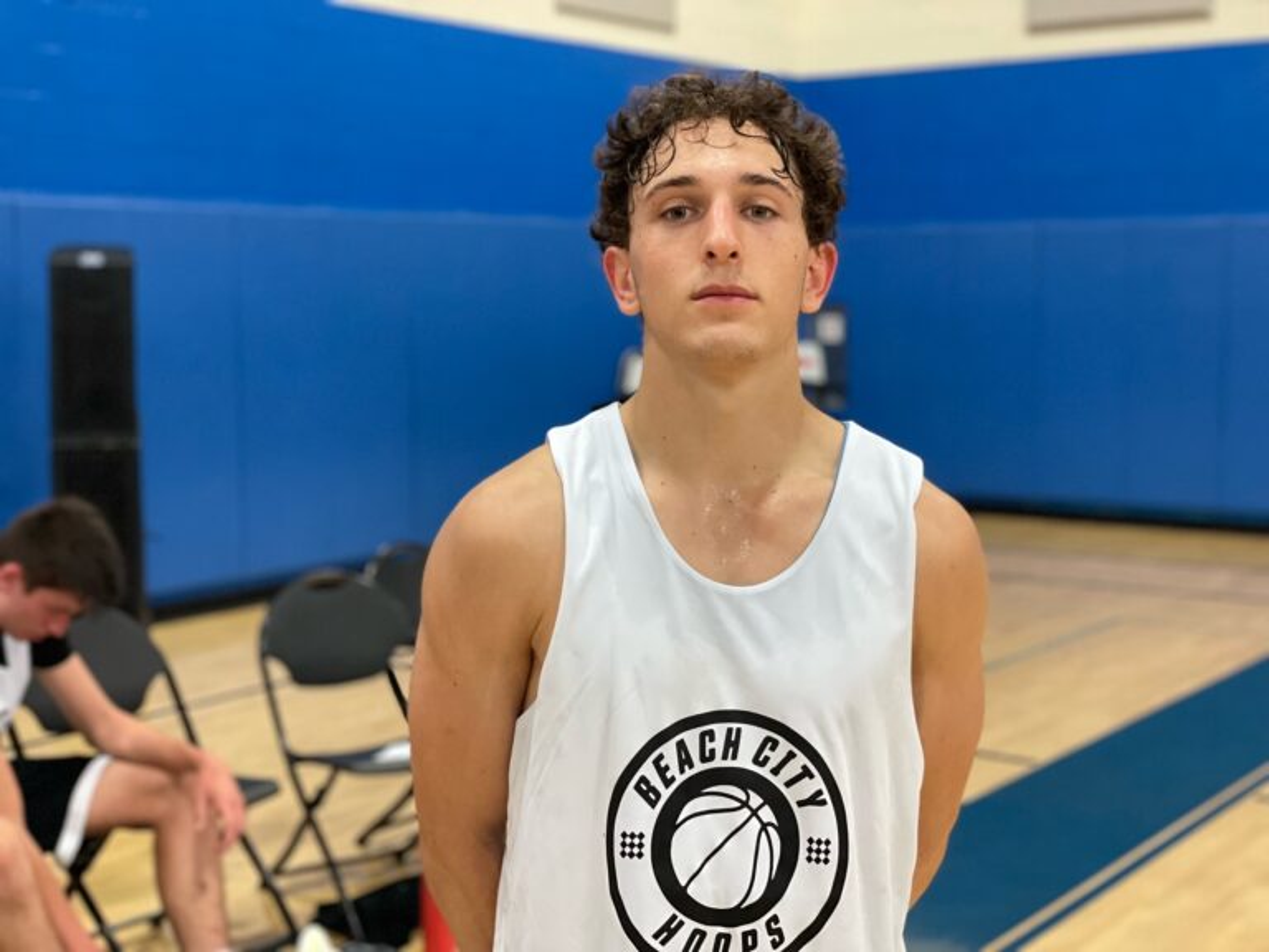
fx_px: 1906
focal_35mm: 52
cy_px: 476
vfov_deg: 28.0
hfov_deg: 36.8
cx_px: 634
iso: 250
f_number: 2
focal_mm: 6
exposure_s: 1/40
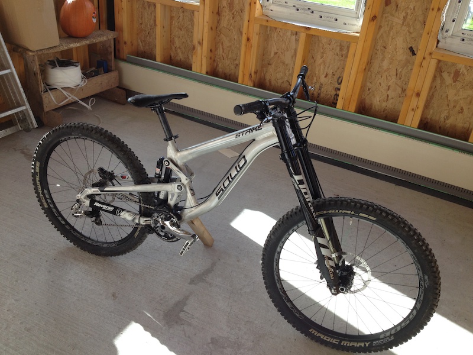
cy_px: 178
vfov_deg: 40.7
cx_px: 236
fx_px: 478
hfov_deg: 52.6
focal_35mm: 35
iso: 50
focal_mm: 4.28
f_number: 2.4
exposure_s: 1/191
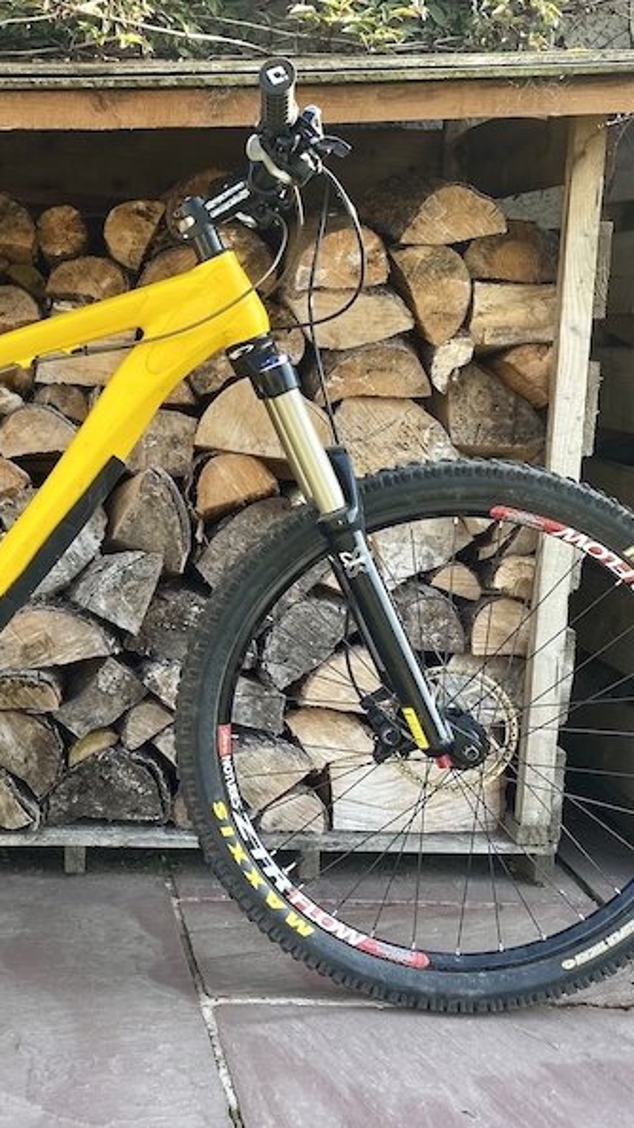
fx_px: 1136
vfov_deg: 52.8
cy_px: 562
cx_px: -2
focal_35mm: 38
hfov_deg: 29.1
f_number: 1.8
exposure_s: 1/177
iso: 32
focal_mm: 4.25
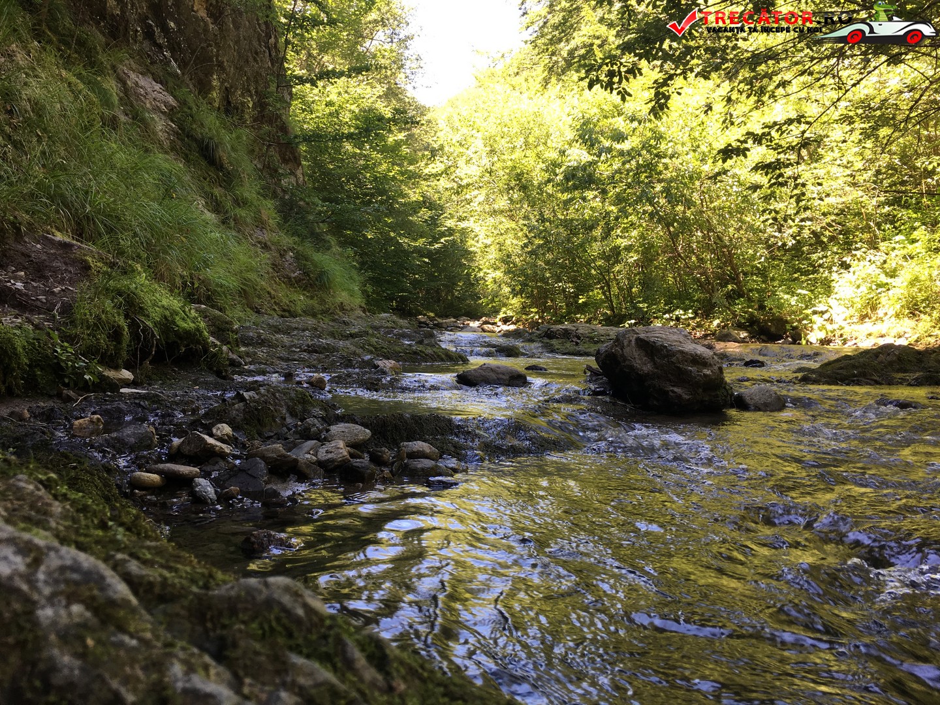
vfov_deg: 48.2
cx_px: 470
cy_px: 352
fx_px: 787
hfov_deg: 61.7
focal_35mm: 29
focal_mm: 4.15
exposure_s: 1/100
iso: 25
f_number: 2.2
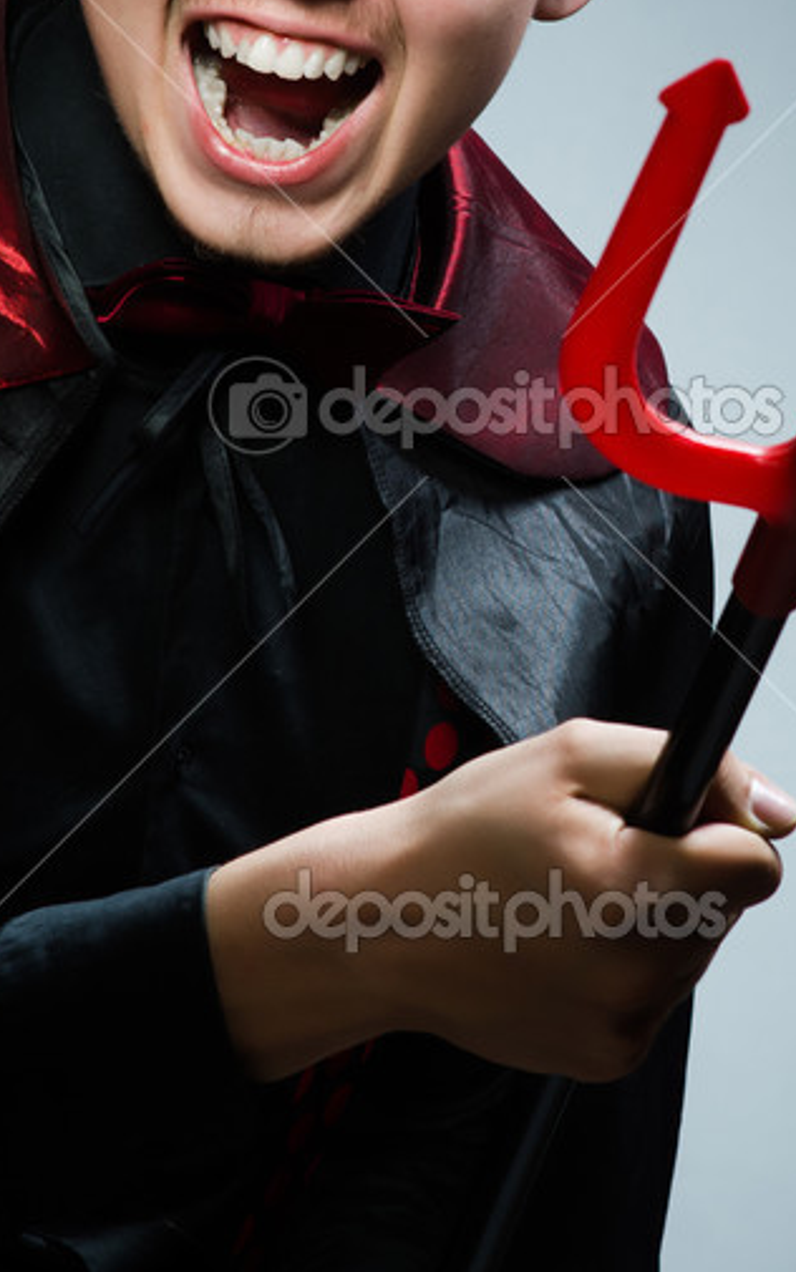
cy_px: 408
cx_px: 494
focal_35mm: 263
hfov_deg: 5.0
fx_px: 9122
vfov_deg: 8.0
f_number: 7.1
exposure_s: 1/200
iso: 100
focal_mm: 85
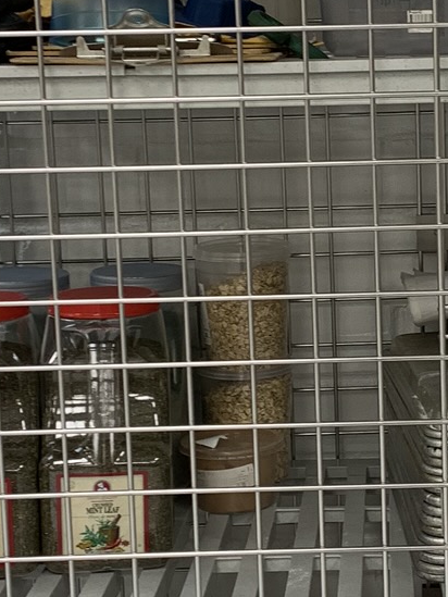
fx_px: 1673
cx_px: 401
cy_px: 321
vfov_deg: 20.2
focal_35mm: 97
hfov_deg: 15.1
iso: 64
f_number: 1.8
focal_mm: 4.25
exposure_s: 1/60
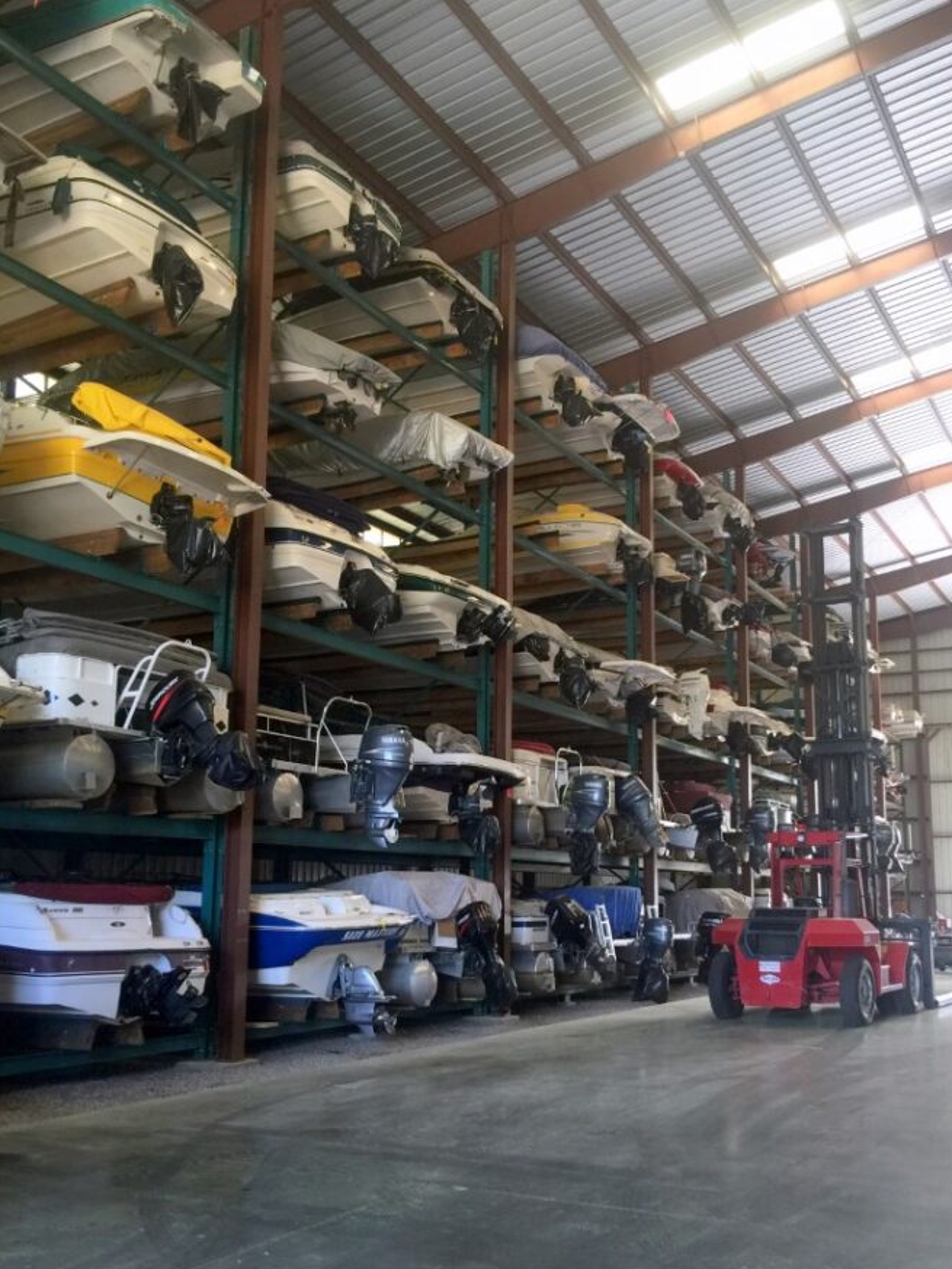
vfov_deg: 53.8
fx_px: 1246
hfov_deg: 41.7
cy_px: 709
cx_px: 532
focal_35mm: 34
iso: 40
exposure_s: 1/30
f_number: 2.2
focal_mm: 4.15
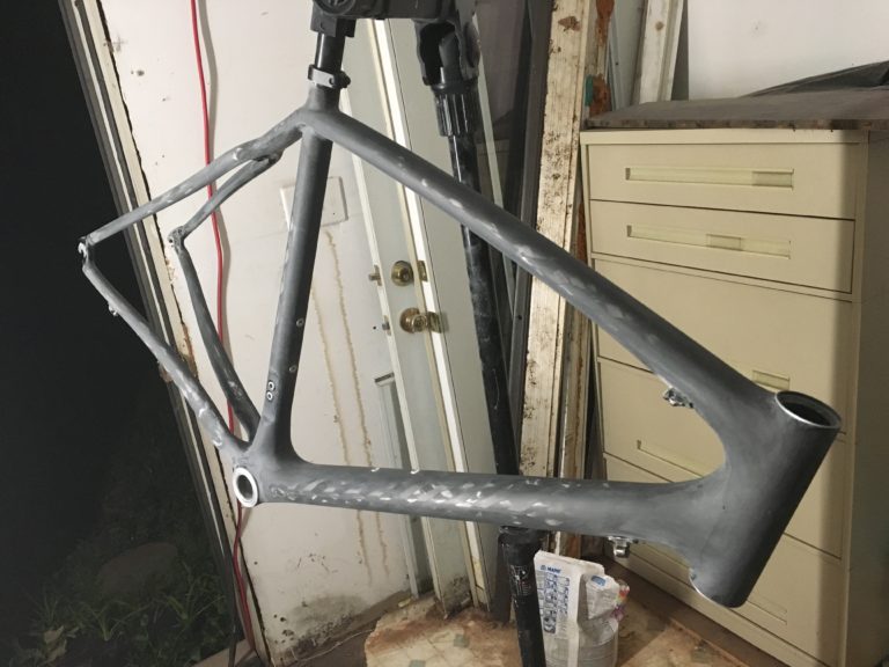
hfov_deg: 61.7
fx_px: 745
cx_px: 444
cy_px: 334
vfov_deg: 48.2
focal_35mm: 29
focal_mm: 4.15
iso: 200
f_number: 2.2
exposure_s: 1/30
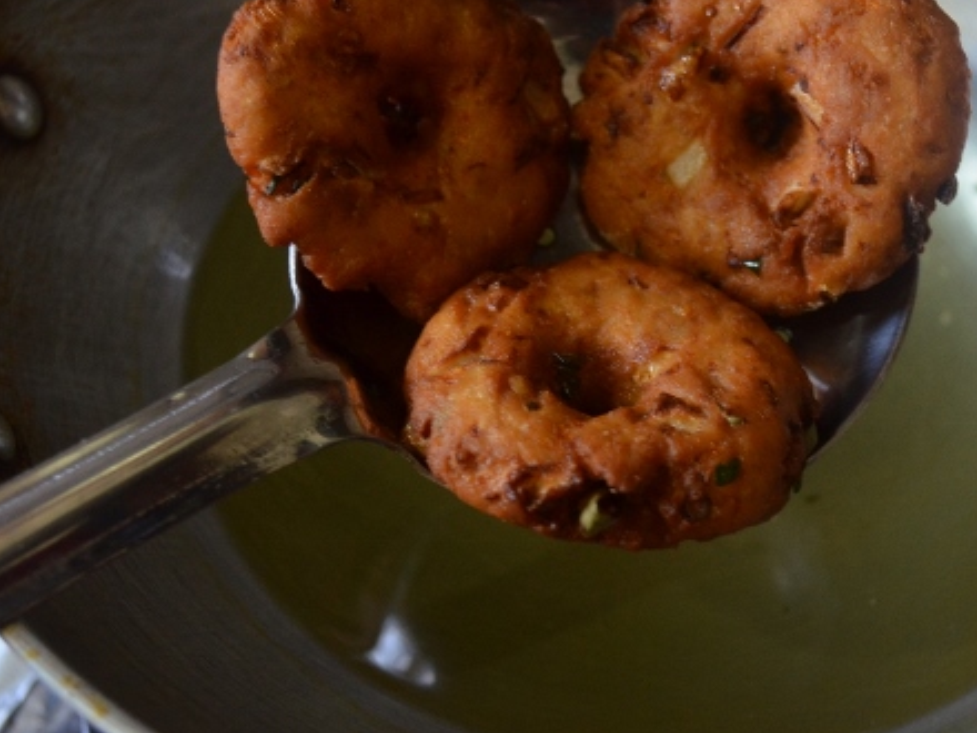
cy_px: 291
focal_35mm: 61
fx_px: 1713
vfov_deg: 24.1
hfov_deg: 31.4
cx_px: 693
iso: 1250
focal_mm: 29
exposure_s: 1/30
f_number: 4.5
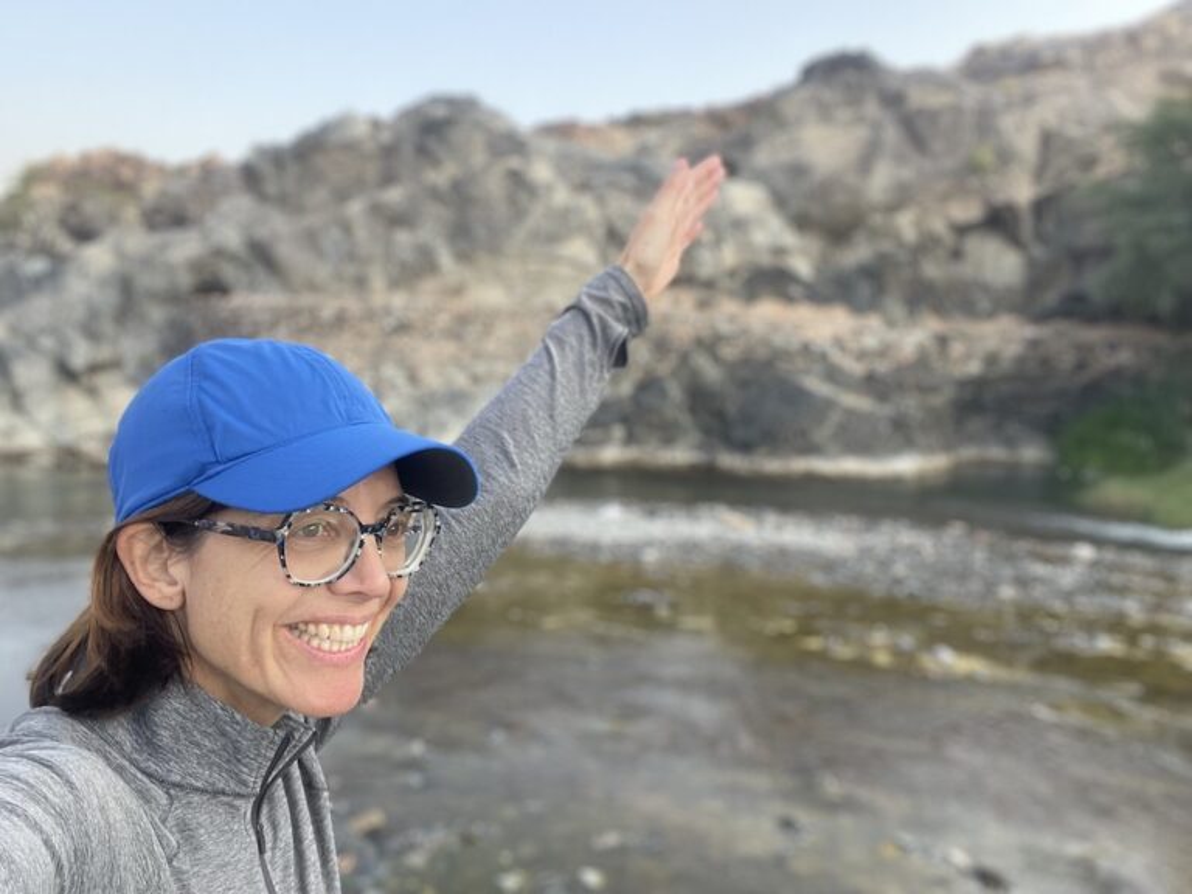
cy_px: 447
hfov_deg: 60.0
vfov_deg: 46.8
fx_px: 1033
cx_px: 596
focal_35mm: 30
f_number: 2.2
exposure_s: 1/122
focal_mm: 2.71
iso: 25
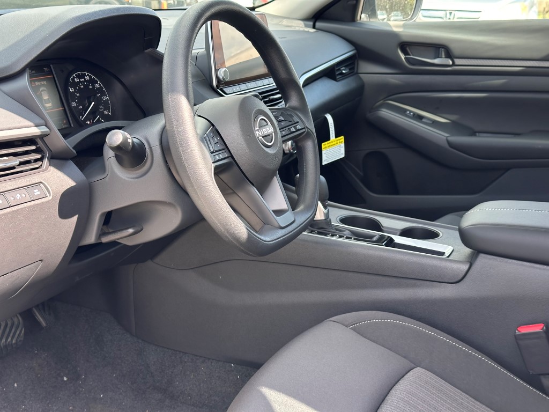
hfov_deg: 39.7
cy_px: 206
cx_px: 274
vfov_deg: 30.3
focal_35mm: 48
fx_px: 761
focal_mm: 6.86
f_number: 1.78
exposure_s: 1/246
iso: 64
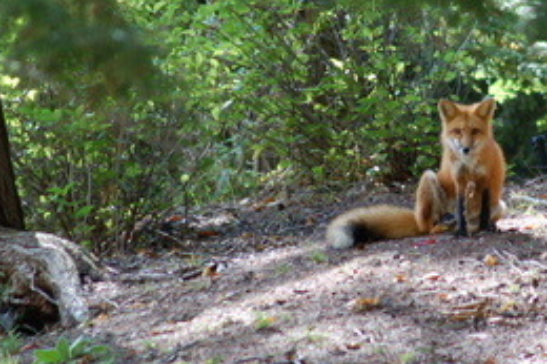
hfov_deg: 3.6
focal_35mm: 578
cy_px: 180
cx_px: 463
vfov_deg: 2.4
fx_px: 8777
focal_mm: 200
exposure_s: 1/250
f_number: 5.6
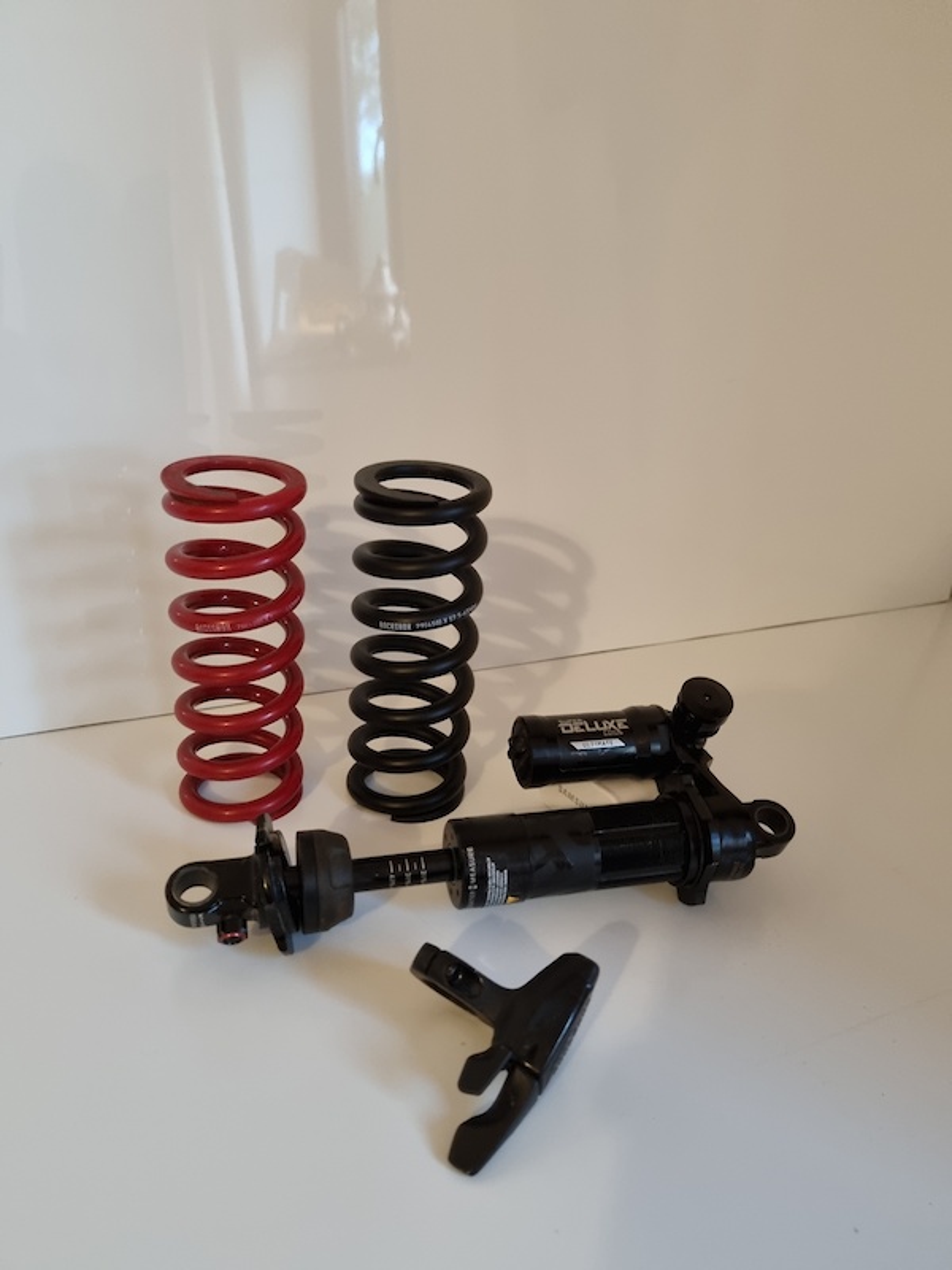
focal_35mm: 26
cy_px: 635
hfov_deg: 53.1
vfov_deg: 67.3
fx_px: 953
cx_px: 476
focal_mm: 5.4
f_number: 1.8
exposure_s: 1/33
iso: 640
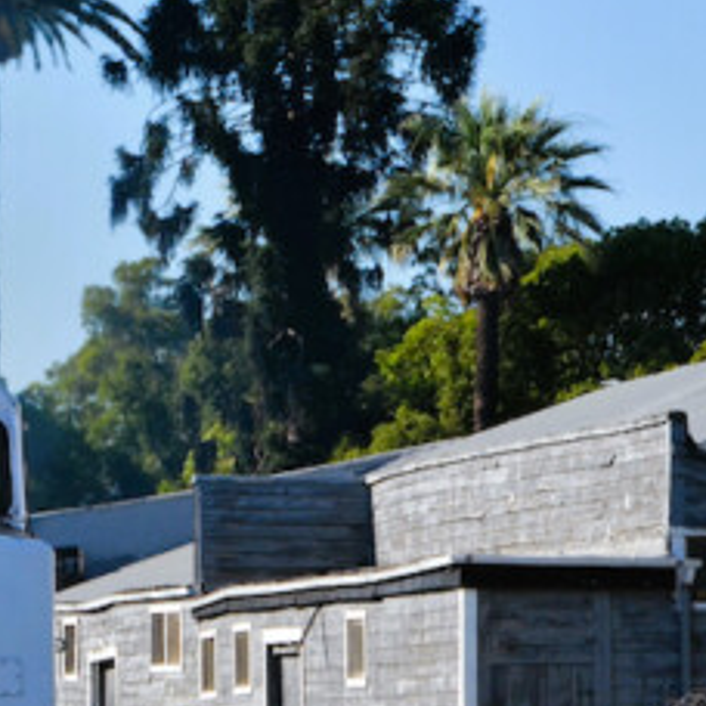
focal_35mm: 352
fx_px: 8122
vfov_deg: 5.0
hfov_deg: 5.0
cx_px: -207
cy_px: 523
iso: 400
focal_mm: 82
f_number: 7.1
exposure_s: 1/2000
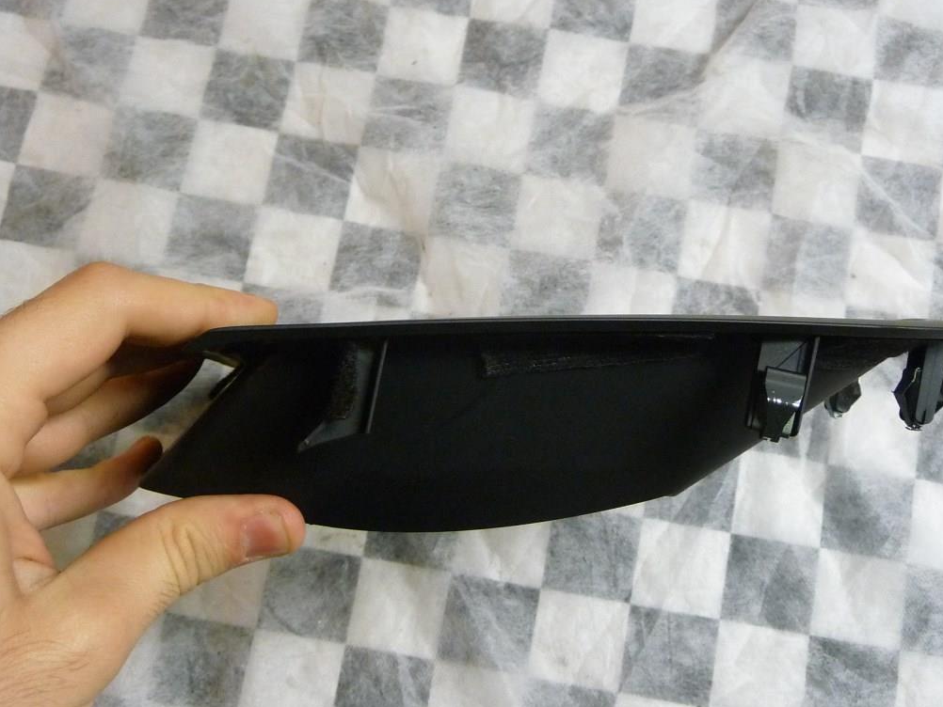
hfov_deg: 40.4
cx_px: 481
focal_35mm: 47
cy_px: 351
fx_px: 1281
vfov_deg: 30.9
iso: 400
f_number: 3.6
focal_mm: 5.6
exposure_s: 1/30
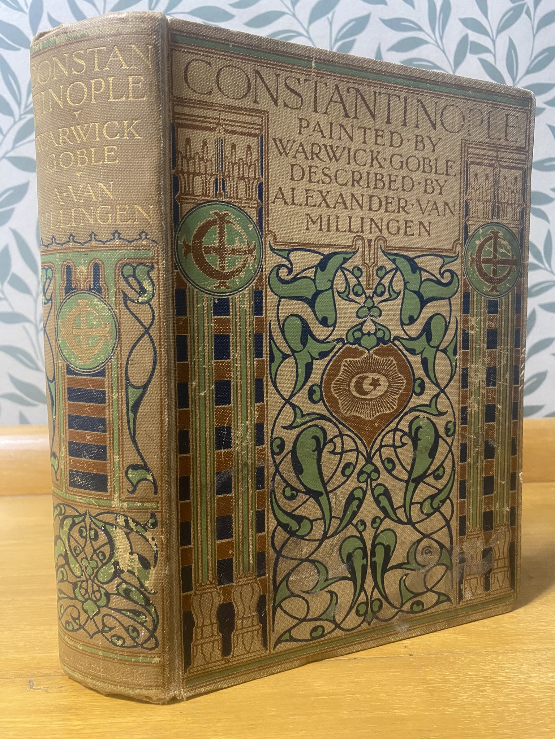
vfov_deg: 67.3
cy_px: 370
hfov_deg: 53.1
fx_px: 556
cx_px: 278
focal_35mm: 26
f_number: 1.8
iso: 400
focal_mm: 4.25
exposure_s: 1/33
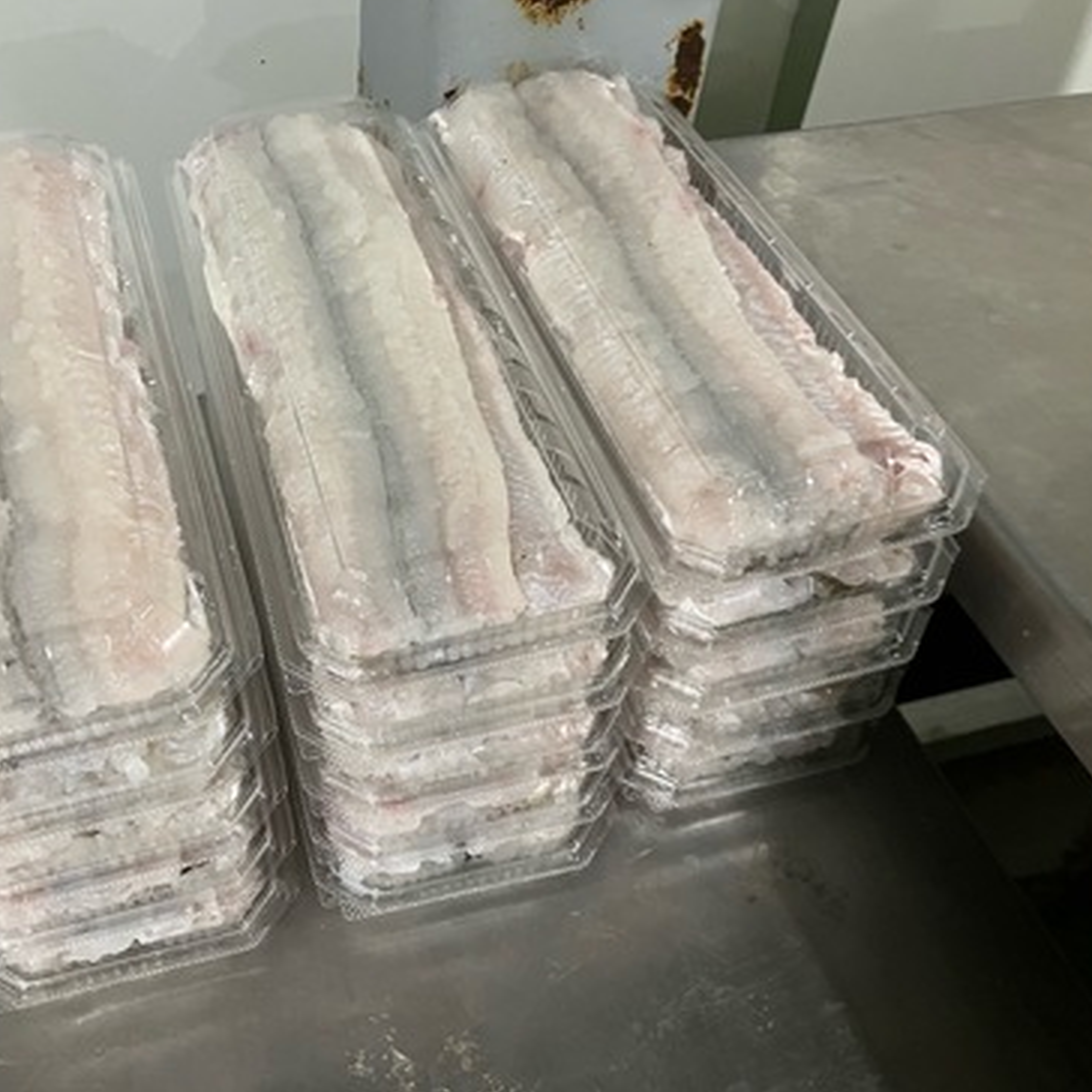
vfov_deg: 48.4
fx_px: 1213
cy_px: 532
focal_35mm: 34
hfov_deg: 47.9
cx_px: 399
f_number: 1.8
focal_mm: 3.99
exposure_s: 1/52
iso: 320
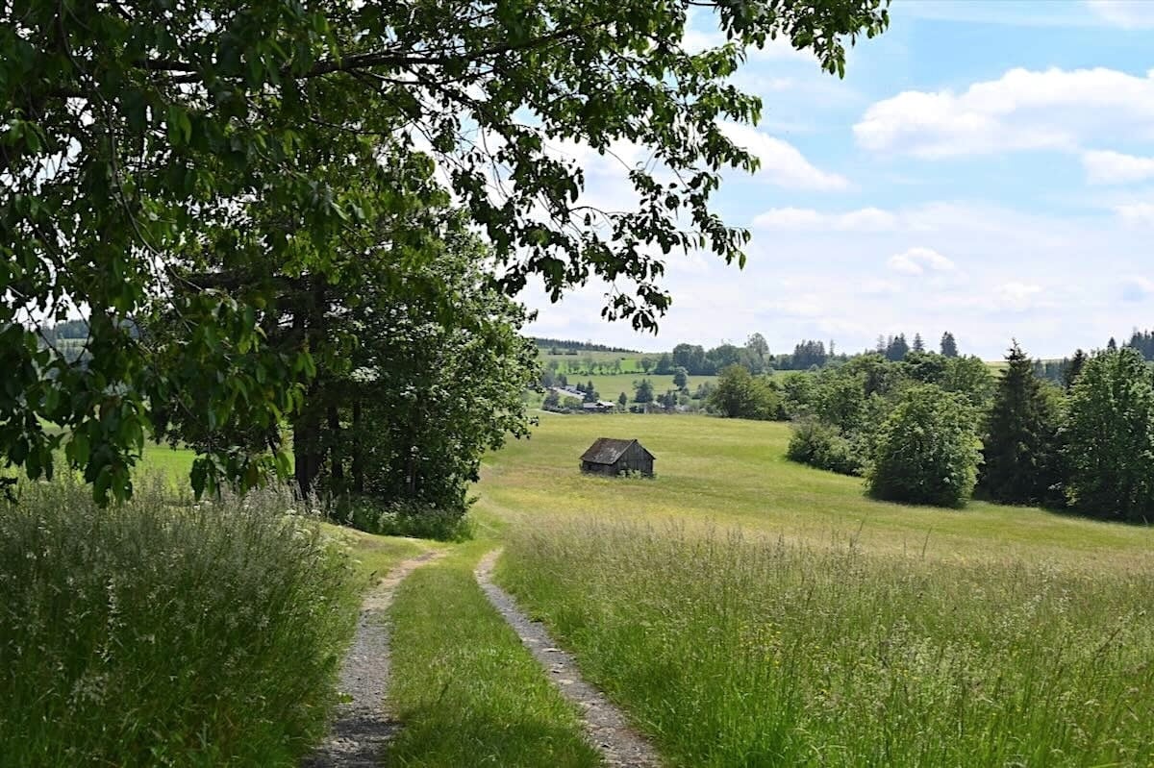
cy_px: 384
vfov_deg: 25.0
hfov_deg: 36.9
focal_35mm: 54
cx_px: 577
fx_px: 1730
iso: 400
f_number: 11
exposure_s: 1/500
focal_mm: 54
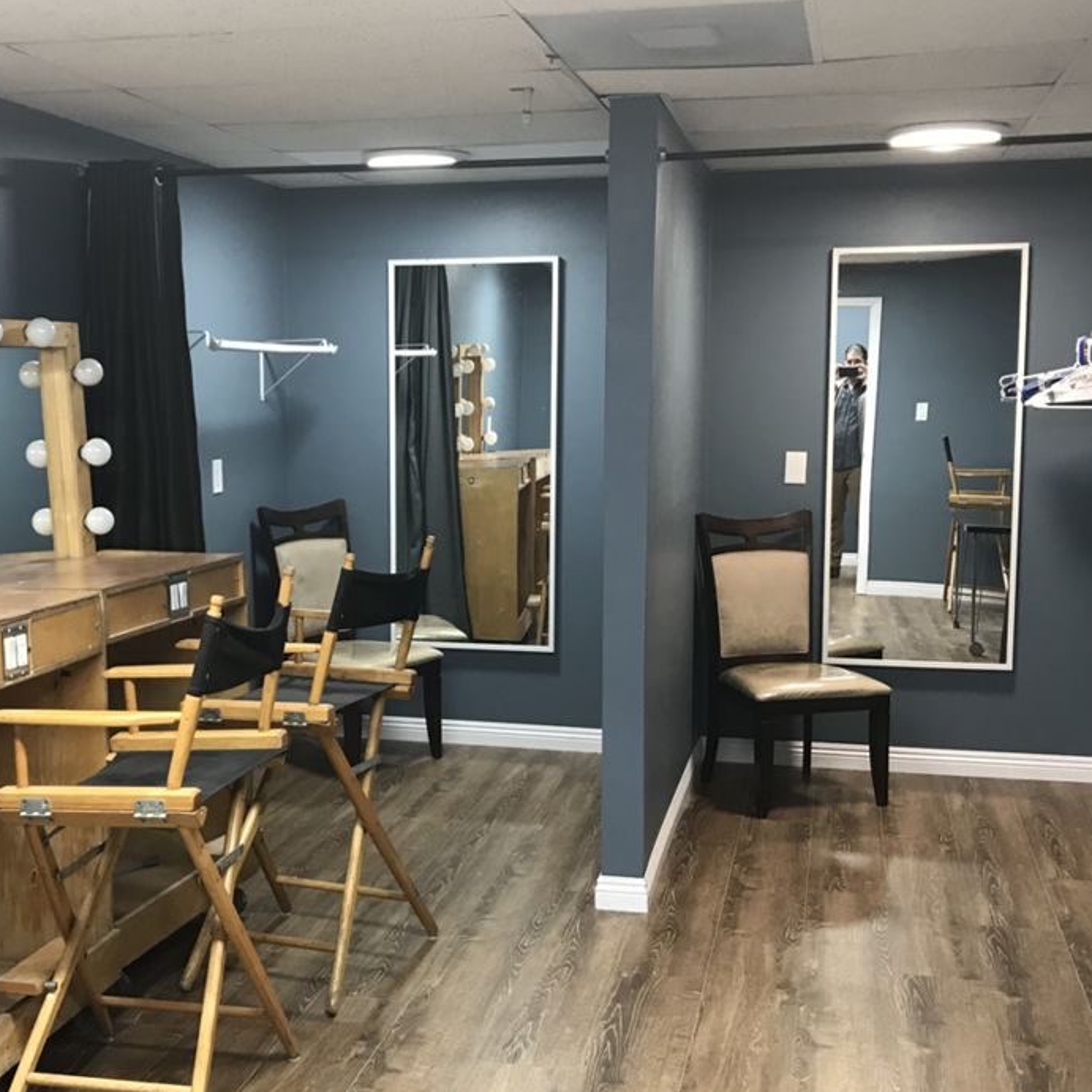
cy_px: 604
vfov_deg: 39.1
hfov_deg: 39.0
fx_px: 1535
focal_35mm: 43
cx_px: 446
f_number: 1.8
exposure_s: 1/17
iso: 40
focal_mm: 3.99
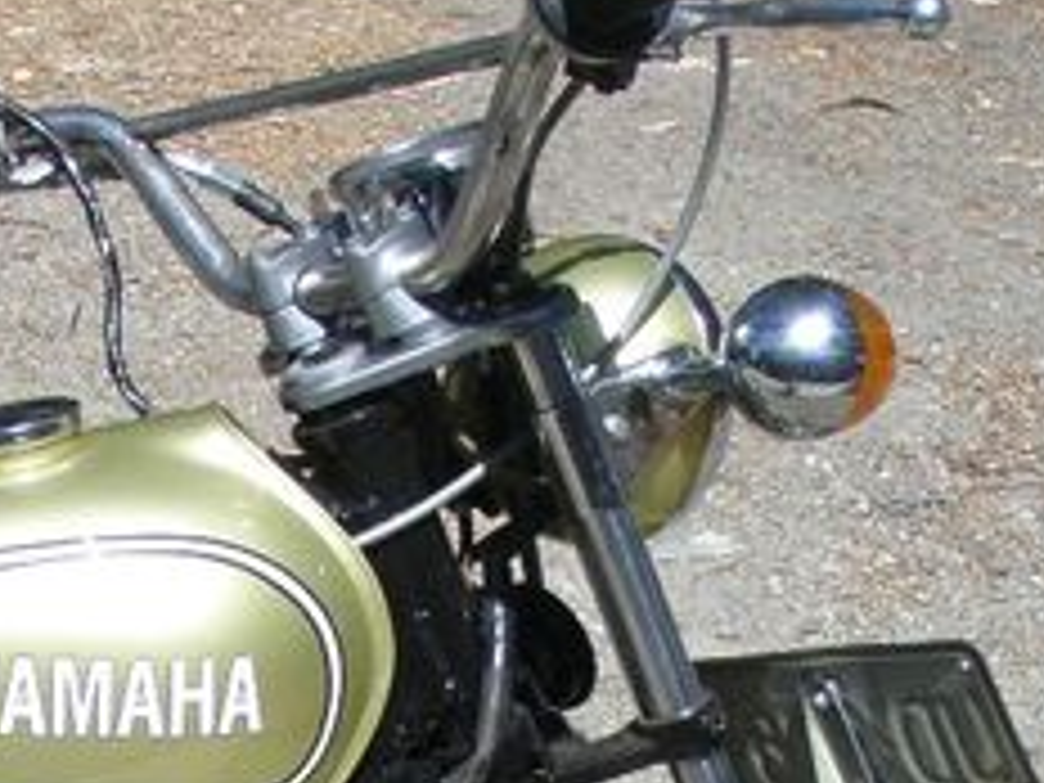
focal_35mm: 131
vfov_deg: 11.1
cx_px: -405
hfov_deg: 14.3
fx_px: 3951
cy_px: 922
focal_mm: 6.7
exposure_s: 1/500
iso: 50
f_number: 3.5
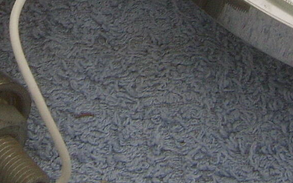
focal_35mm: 180
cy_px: -139
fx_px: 1438
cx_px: 86
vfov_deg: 7.1
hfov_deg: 11.6
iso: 50
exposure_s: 1/80
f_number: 5.7
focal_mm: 7.8
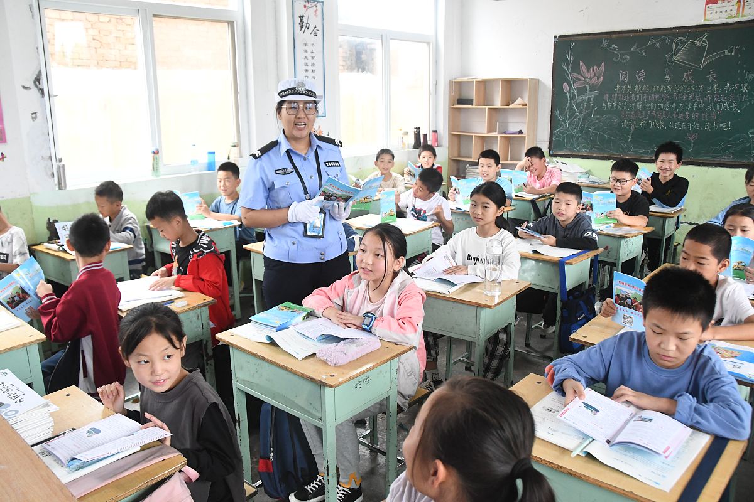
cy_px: 251
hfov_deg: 67.4
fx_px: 565
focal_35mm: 27
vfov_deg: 47.9
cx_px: 377
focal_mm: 18
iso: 3200
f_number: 5
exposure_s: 1/200
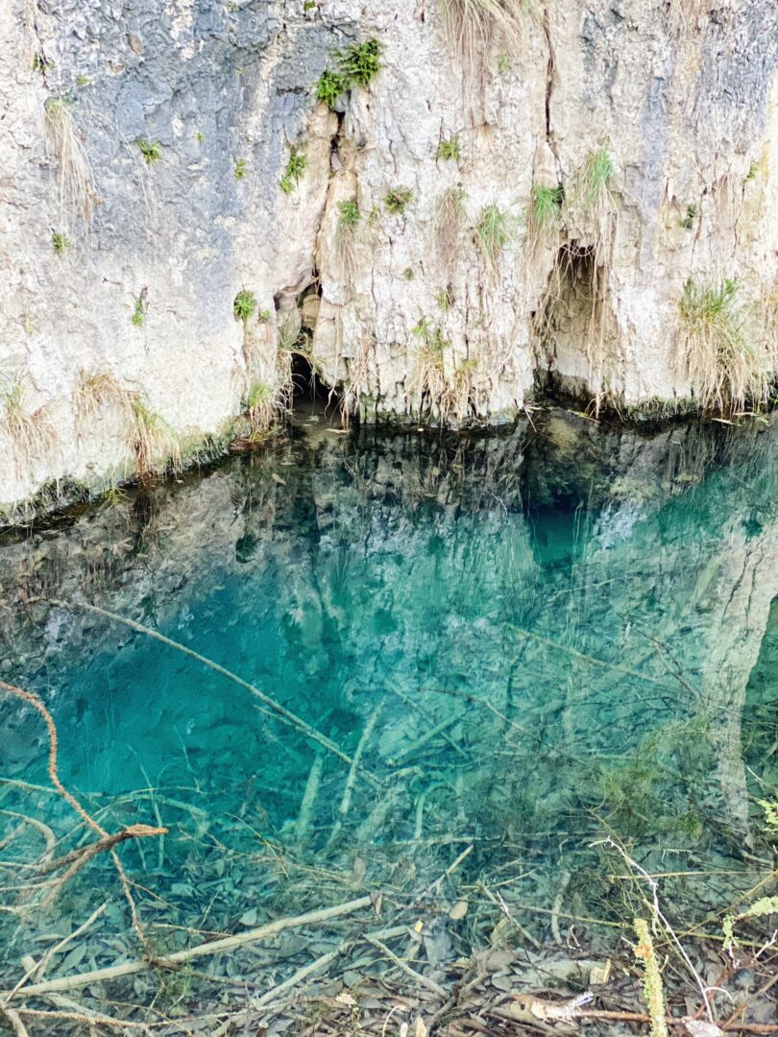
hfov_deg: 28.0
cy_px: 518
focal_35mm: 52
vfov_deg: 36.8
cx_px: 389
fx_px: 1558
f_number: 2
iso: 250
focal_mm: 6
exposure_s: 1/80
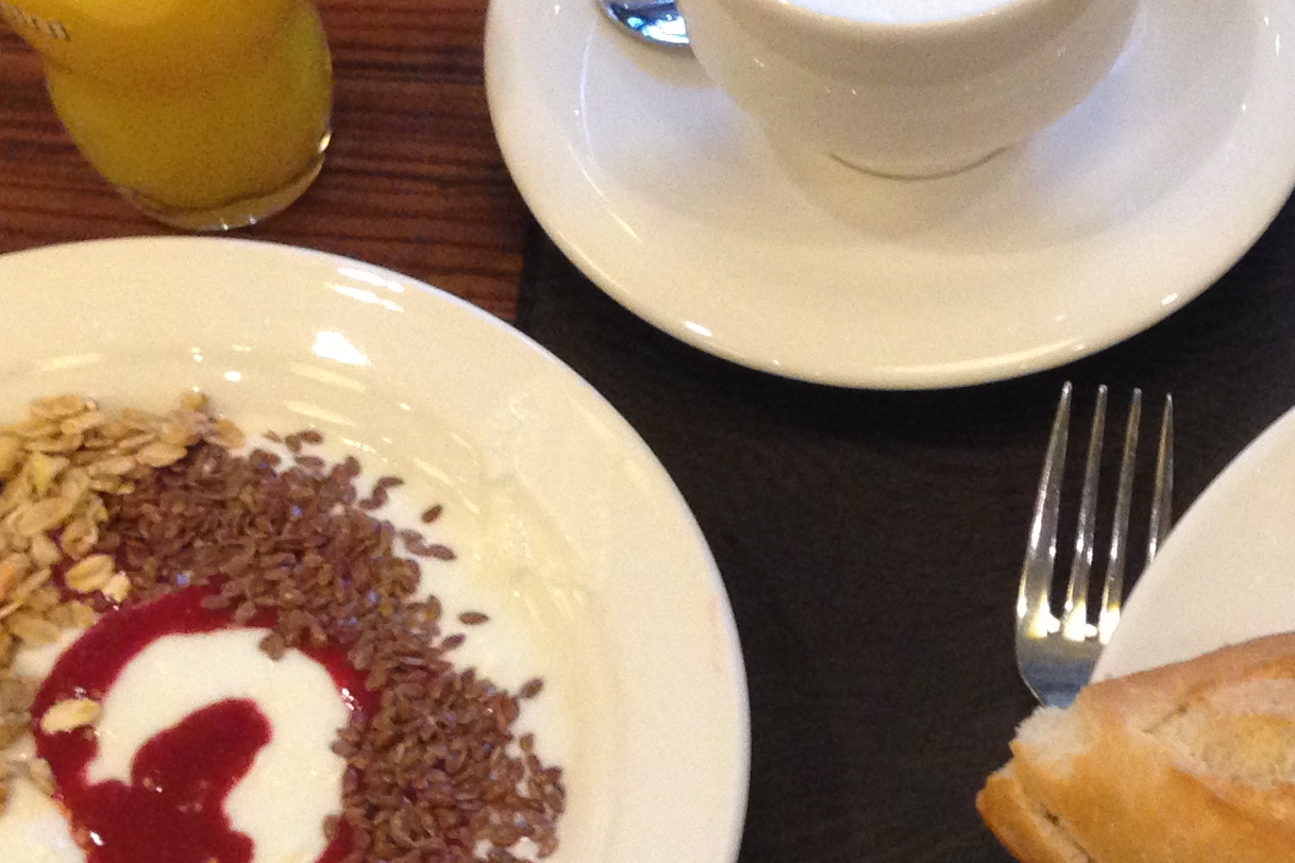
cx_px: 1158
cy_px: 557
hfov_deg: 21.7
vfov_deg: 14.8
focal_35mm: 92
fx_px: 3309
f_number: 2.4
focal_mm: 4.12
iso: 320
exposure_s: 1/20
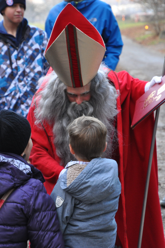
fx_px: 724
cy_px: 124
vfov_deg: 19.5
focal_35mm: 105
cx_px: 82
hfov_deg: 13.0
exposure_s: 1/30
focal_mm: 70
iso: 800
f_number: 5.3
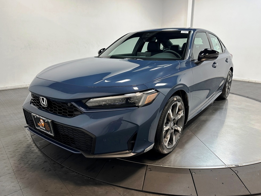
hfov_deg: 69.4
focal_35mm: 25
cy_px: 99
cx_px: 128
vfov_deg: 54.9
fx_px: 188
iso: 320
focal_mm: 6.86
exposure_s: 1/60
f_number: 1.78
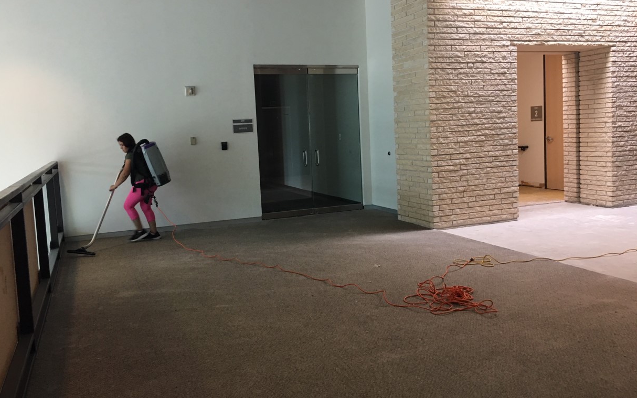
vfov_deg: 40.6
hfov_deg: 61.2
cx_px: 318
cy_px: 186
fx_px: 538
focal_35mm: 31
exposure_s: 1/15
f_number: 2.2
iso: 50
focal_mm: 4.15
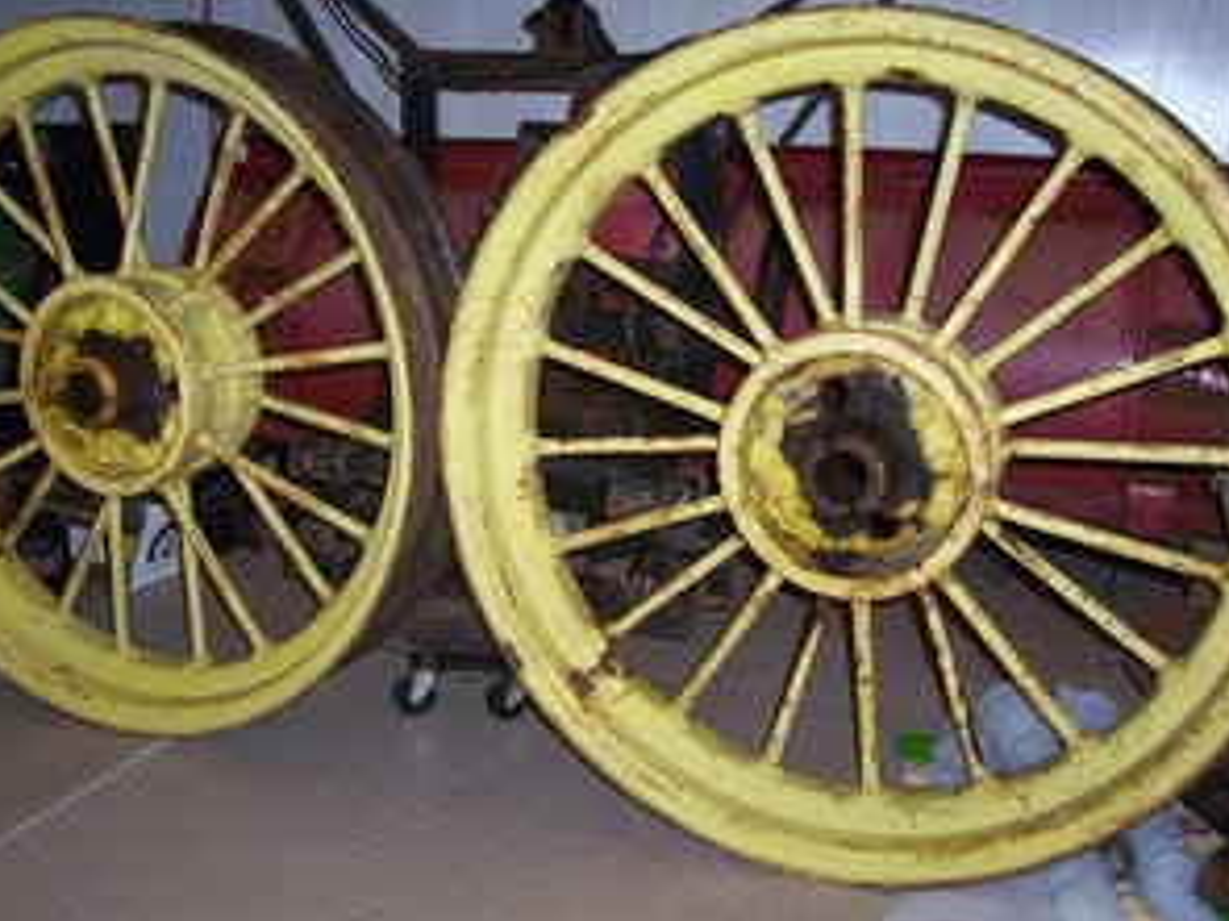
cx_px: 562
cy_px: 433
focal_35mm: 50
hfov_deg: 38.2
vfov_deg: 29.1
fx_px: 1774
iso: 140
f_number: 2.73
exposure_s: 1/60
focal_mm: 5.77
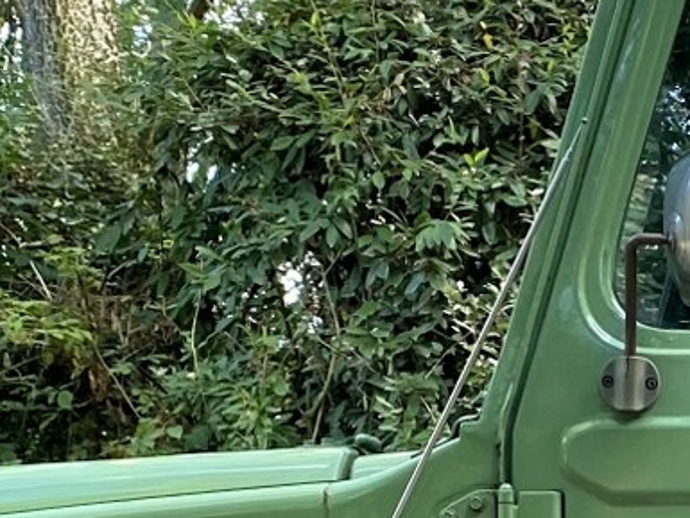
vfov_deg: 10.9
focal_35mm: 135
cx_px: 871
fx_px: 2692
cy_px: 523
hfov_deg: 14.1
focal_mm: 4.25
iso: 100
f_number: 1.8
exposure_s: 1/121
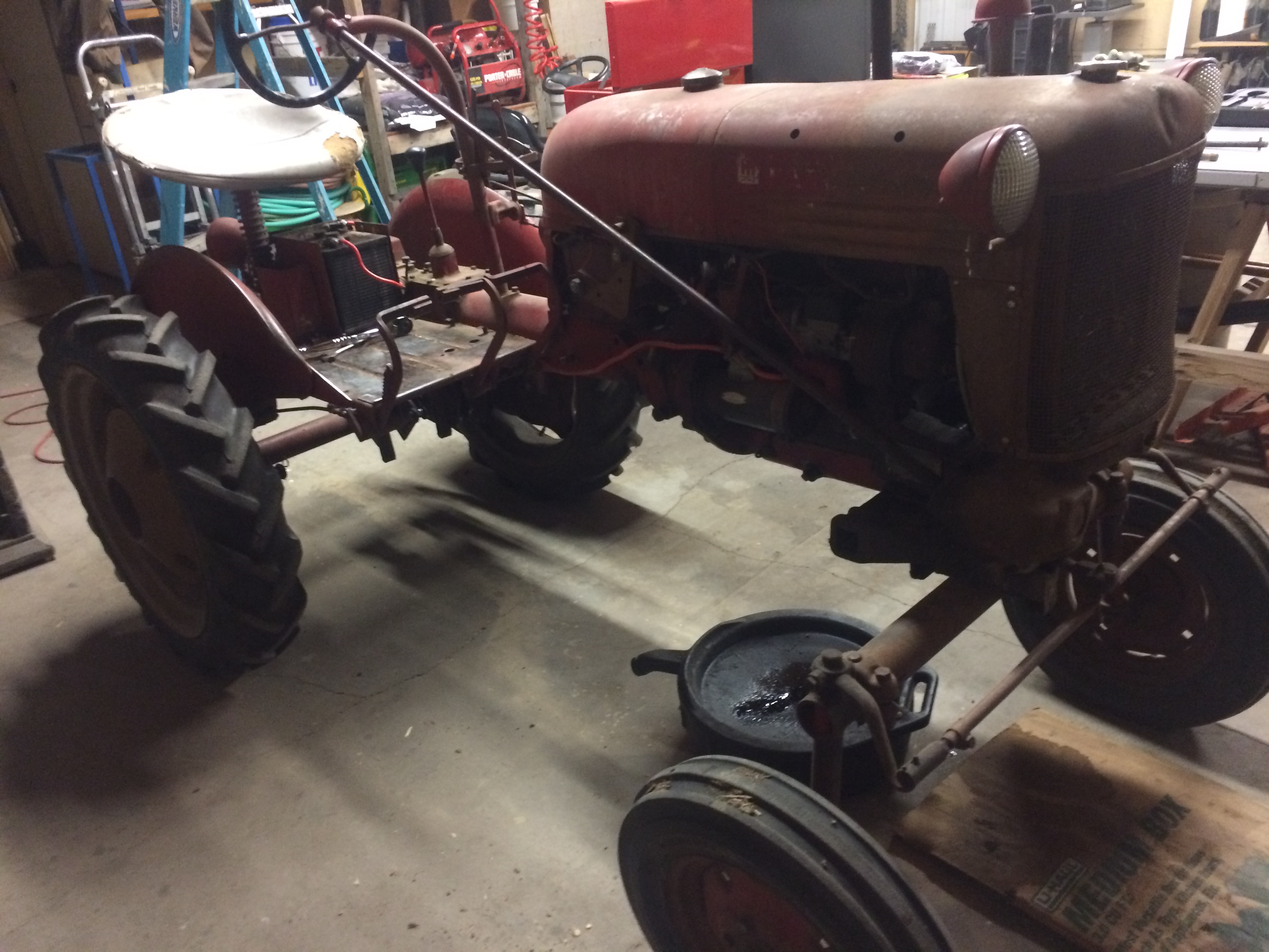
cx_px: 634
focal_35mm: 29
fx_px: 1063
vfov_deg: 48.2
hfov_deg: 61.7
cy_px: 476
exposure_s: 1/15
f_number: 2.2
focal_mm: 4.15
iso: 320
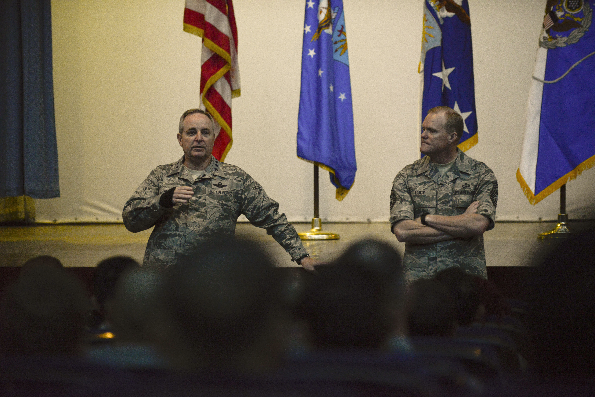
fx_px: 2480
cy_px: 198
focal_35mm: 150
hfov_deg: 13.7
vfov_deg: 9.2
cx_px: 298
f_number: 2.8
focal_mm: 150
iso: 3200
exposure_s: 1/250
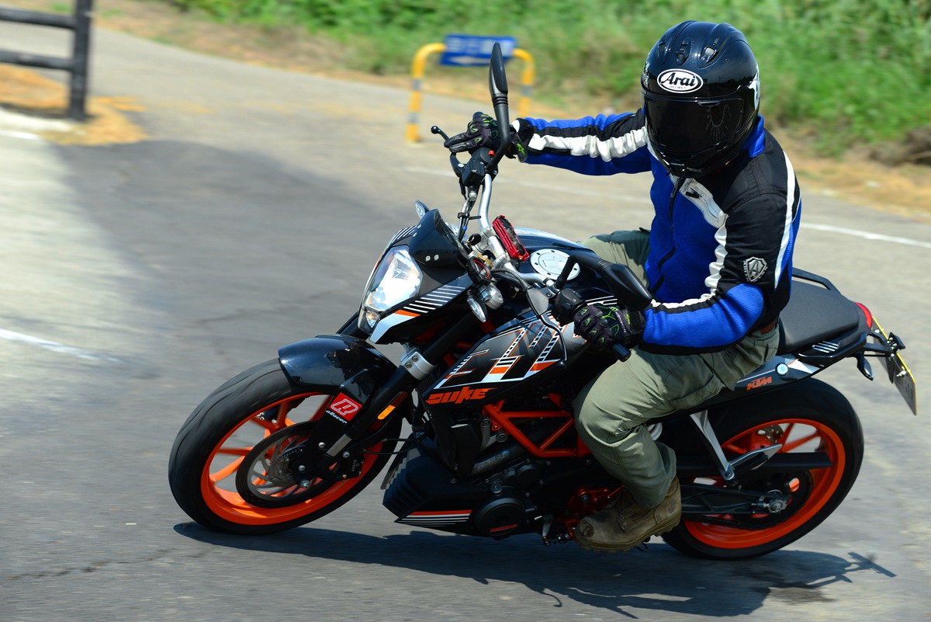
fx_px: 2380
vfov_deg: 14.9
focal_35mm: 92
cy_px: 311
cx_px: 466
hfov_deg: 22.1
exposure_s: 1/250
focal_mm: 92
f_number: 5
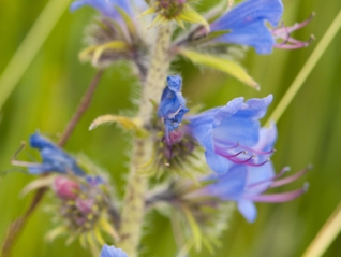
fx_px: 2255
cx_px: 170
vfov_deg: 6.5
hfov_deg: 8.6
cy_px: 76
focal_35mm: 229
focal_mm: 105
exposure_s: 1/320
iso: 400
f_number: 9
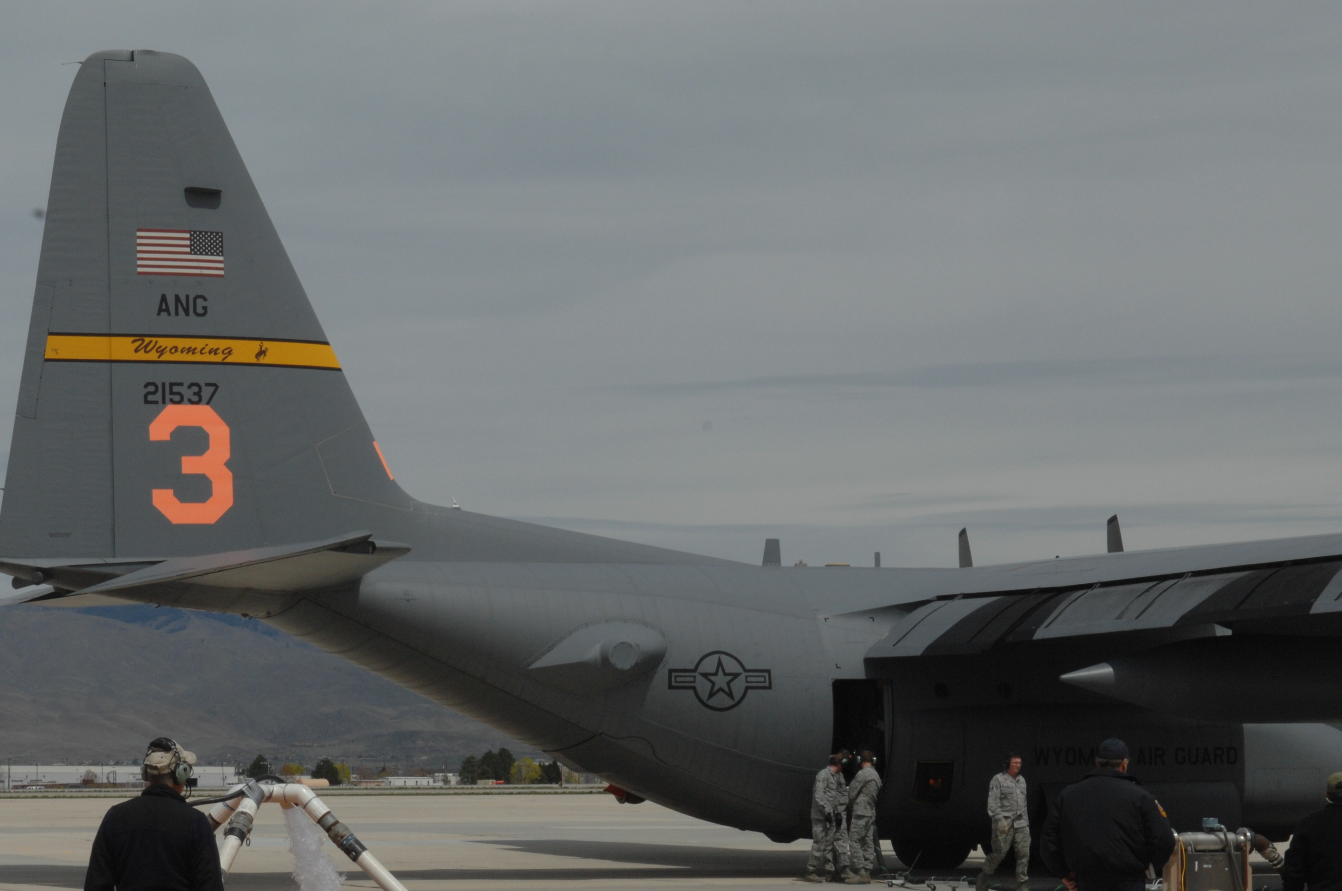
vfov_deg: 15.3
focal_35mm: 89
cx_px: 467
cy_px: 631
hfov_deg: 22.8
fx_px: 3314
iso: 320
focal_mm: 40
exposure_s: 1/500
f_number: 11
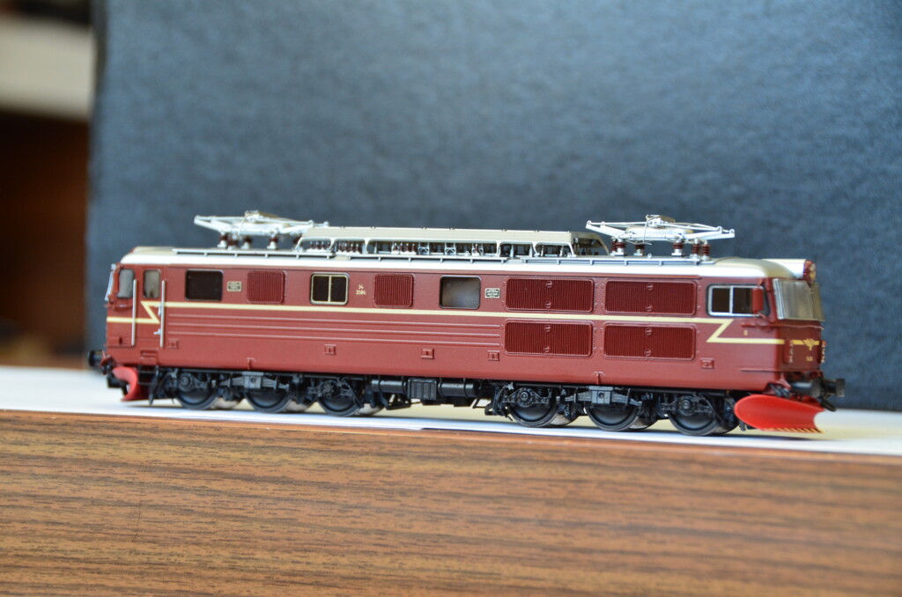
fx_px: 2813
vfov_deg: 12.1
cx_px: 451
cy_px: 298
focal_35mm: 112
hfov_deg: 18.2
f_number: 7.1
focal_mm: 75
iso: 800
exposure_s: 1/25
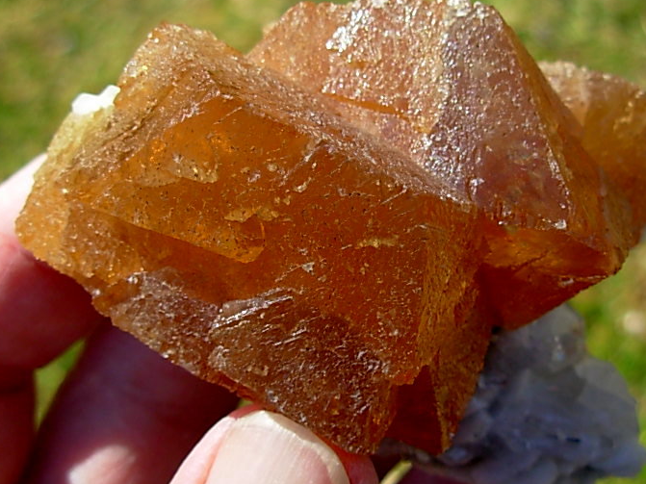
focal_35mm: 58
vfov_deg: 25.2
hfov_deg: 33.0
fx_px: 1082
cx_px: 419
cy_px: 240
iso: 50
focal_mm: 6.3
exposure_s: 1/483
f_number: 2.9
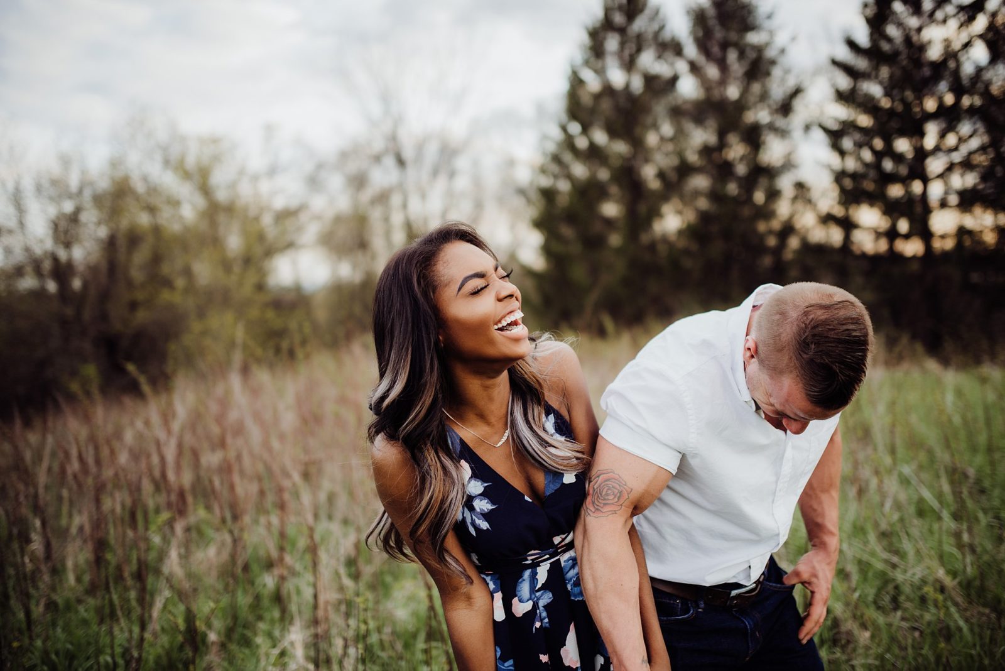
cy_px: 336
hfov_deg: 54.4
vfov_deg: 37.9
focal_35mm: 35
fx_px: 977
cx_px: 502
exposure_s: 1/640
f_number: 1.6
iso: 200
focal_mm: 35
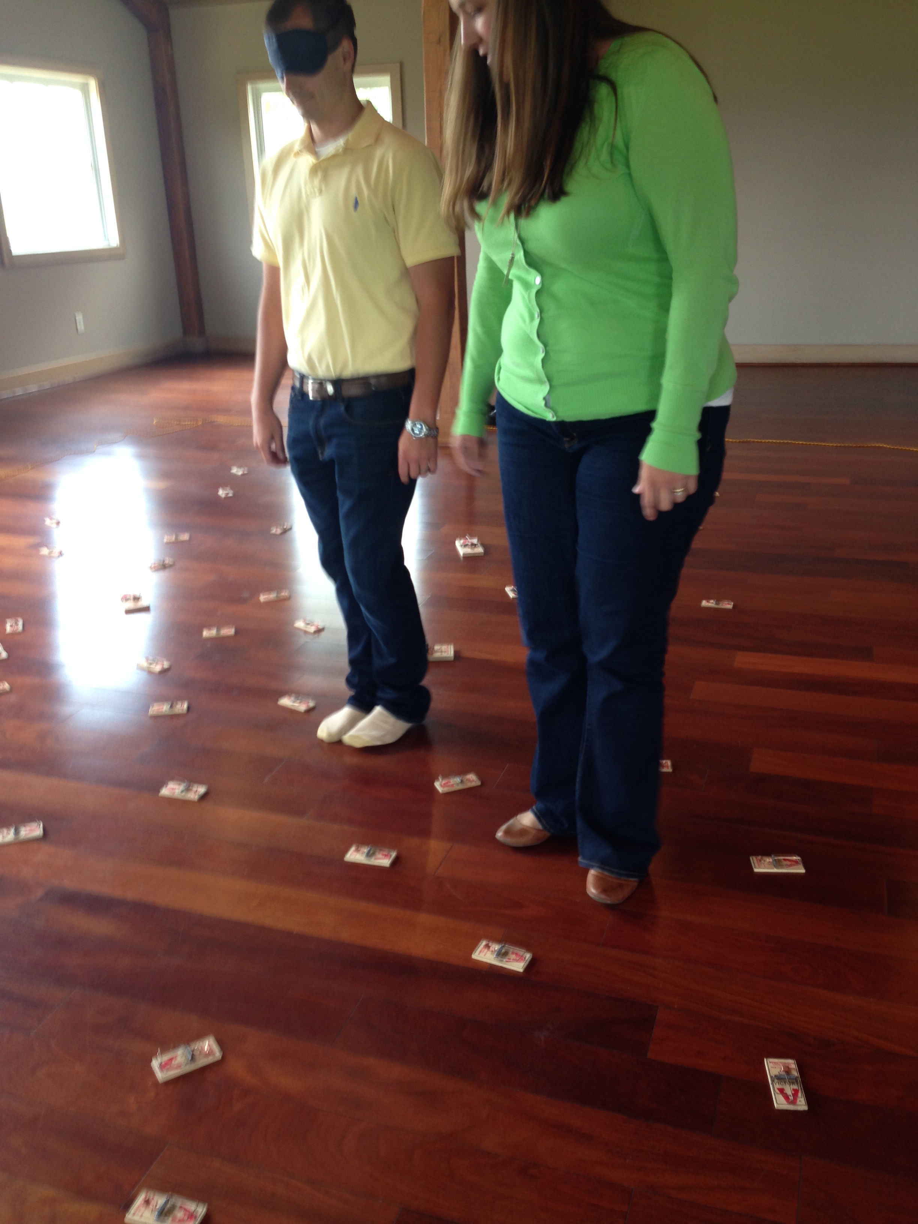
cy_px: 612
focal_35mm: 33
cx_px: 459
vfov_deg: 55.4
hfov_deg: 42.9
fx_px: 1167
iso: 50
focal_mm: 4.12
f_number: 2.4
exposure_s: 1/24
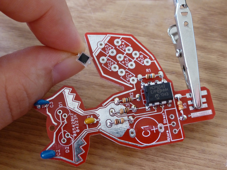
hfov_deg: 42.1
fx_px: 295
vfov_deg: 32.2
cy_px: 85
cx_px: 114
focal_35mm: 45
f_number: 4
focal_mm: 8
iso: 400
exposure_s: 1/6
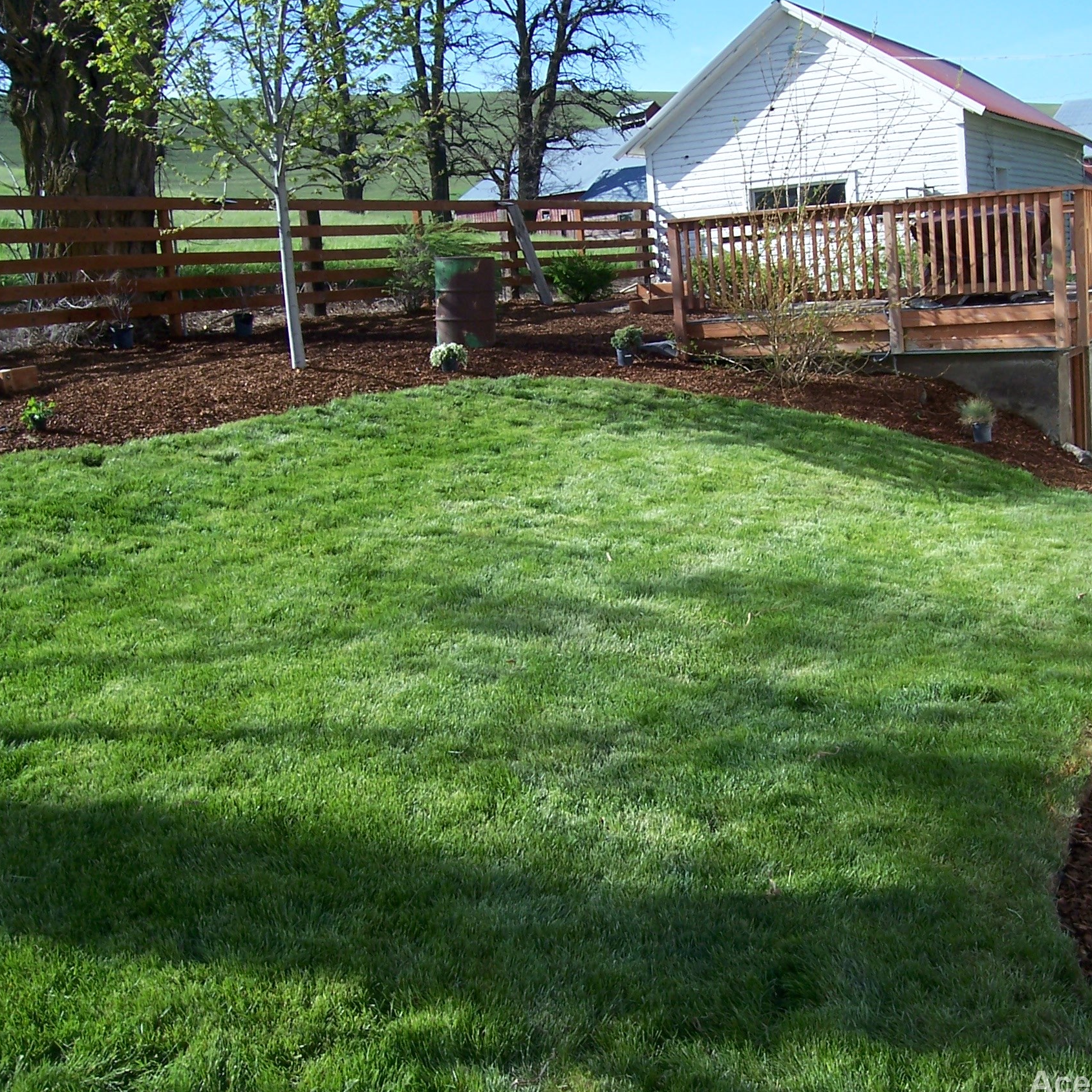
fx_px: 1463
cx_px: 681
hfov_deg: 40.6
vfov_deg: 40.9
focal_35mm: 41
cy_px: 544
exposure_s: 1/250
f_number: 5.6
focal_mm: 5.6
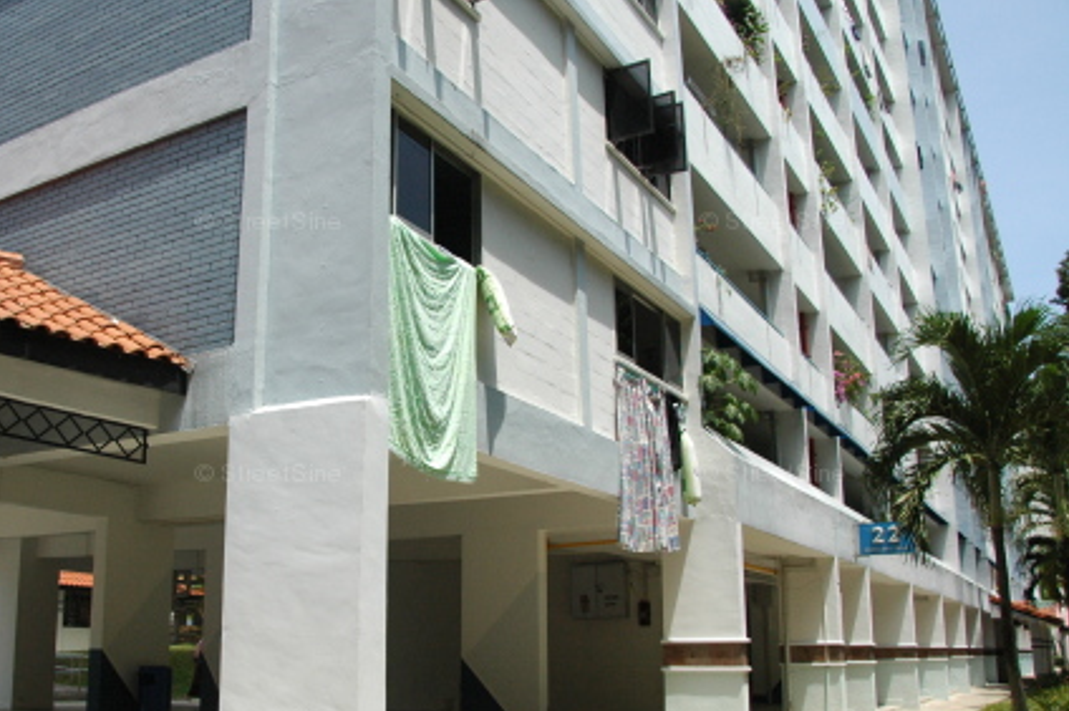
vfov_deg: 37.7
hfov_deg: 53.7
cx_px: 383
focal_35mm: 35
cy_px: 417
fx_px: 1038
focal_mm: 18
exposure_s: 1/1600
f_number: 6.3
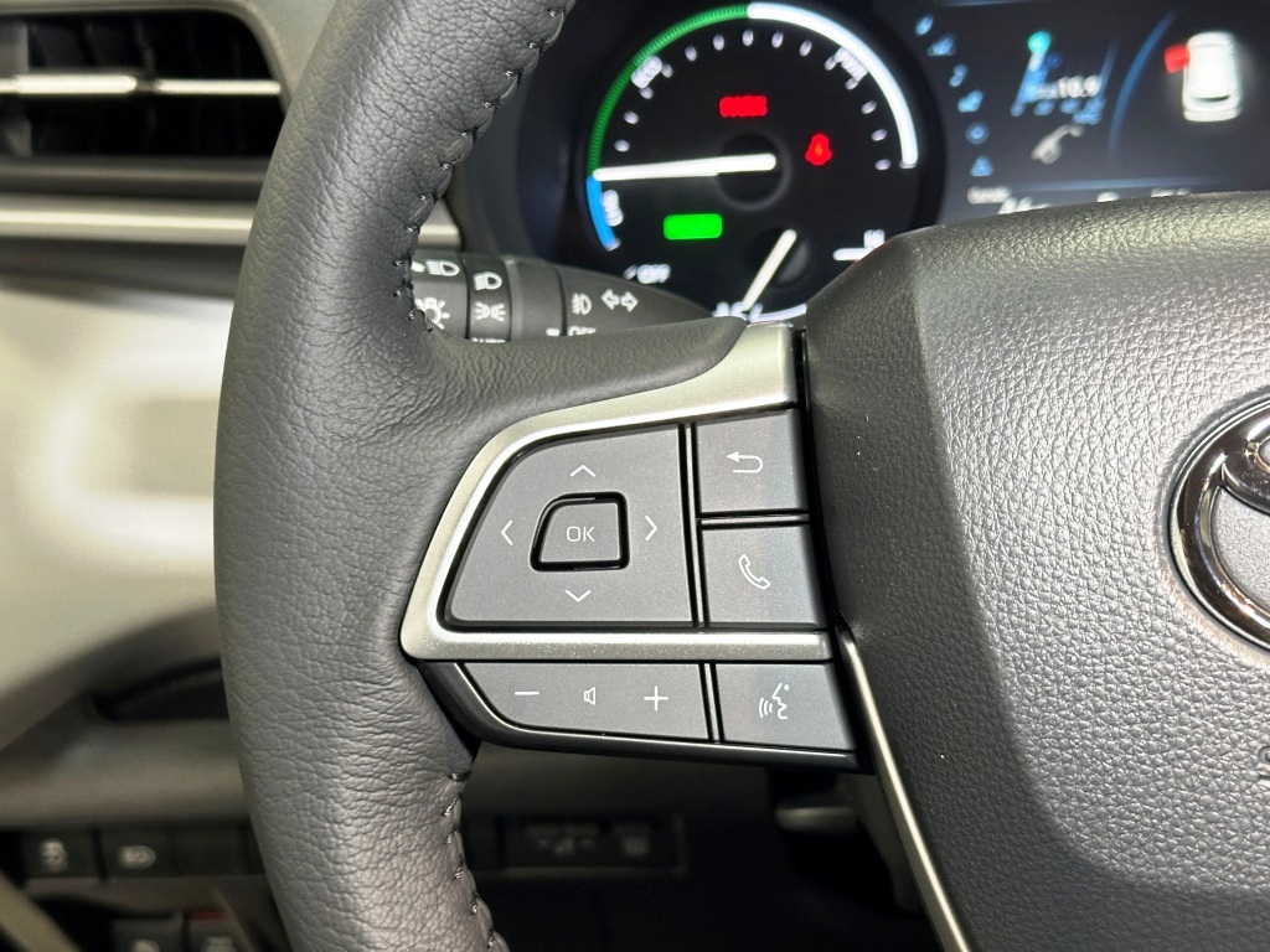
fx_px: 1761
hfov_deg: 39.7
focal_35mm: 48
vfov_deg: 30.3
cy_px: 476
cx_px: 635
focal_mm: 6.86
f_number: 1.78
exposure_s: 1/40
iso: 320
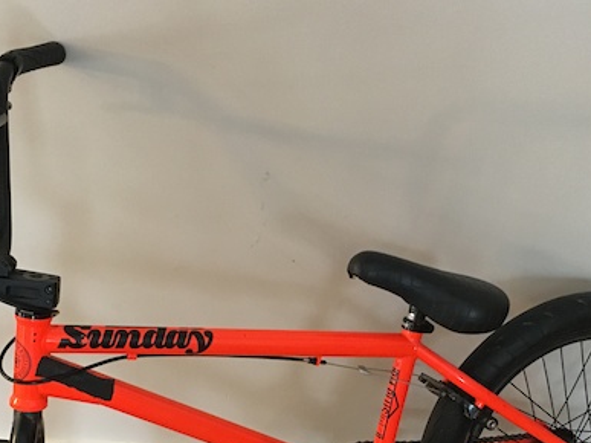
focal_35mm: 60
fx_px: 1024
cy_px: 373
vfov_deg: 23.9
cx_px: 270
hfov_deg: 32.2
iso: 200
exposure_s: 1/15
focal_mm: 4.15
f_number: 2.2
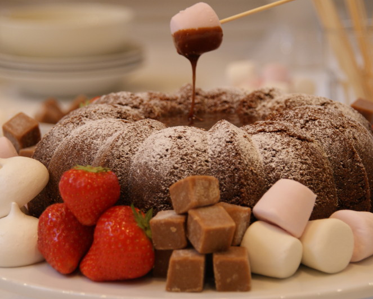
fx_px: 1409
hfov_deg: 15.1
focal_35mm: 128
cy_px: 150
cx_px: 171
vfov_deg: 12.1
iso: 400
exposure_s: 1/60
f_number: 5.6
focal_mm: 75
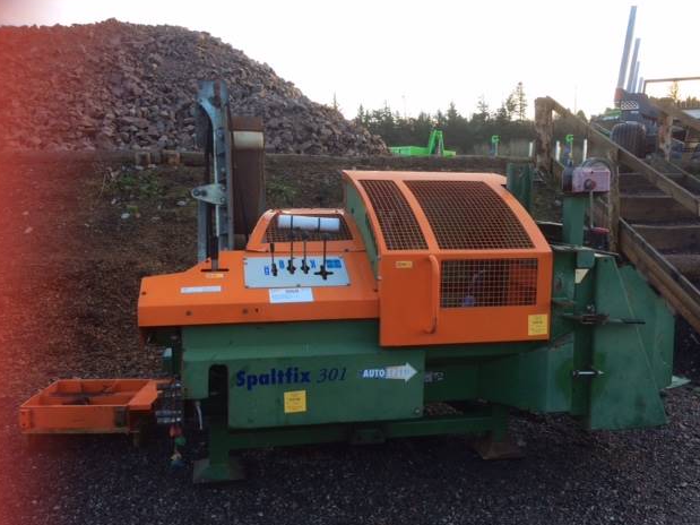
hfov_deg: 60.0
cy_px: 261
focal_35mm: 30
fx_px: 607
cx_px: 356
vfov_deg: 46.8
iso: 32
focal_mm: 4.15
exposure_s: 1/100
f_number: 2.2
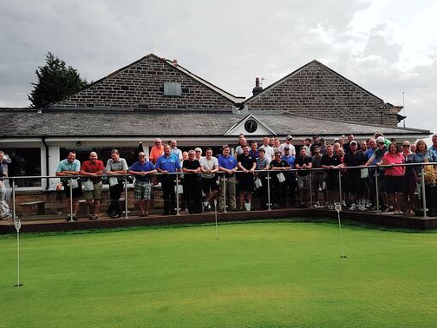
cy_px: 156
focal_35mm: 33
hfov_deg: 55.0
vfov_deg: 42.9
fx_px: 417
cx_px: 262
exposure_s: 1/3128
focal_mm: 4.2
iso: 50
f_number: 1.7
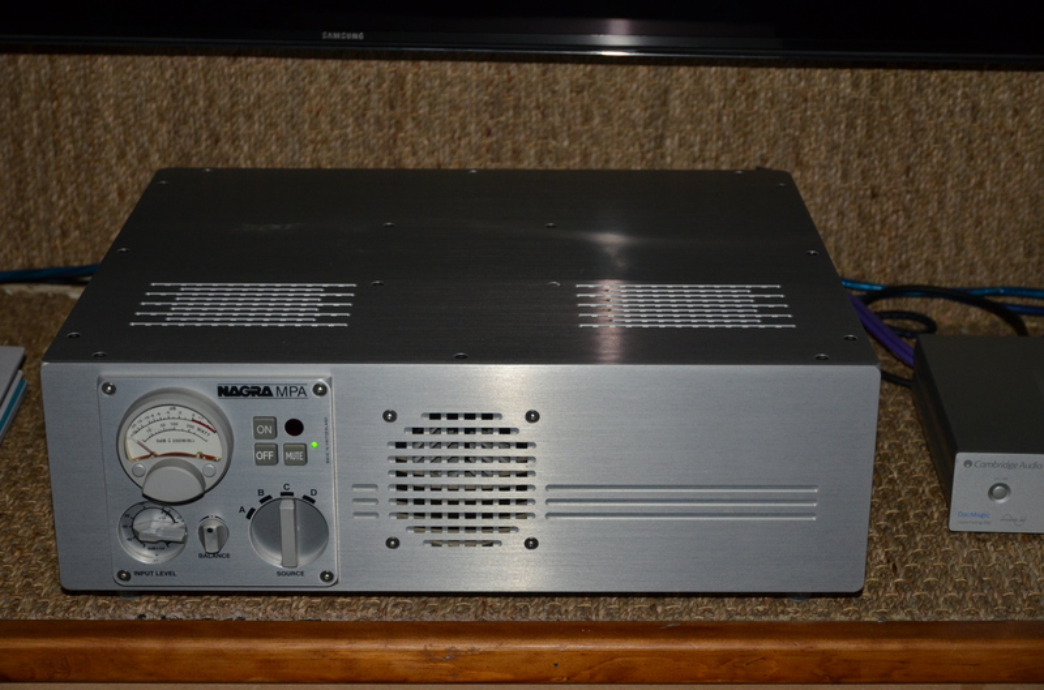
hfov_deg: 29.9
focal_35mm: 68
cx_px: 522
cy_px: 345
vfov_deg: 20.1
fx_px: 1952
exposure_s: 1/60
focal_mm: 45
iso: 800
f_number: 4.8
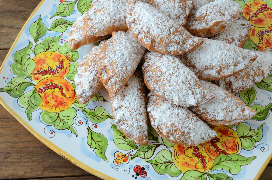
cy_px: 90
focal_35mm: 57
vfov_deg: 23.7
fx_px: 430
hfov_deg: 35.1
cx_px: 136
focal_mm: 38
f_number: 10
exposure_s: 1/50
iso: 400
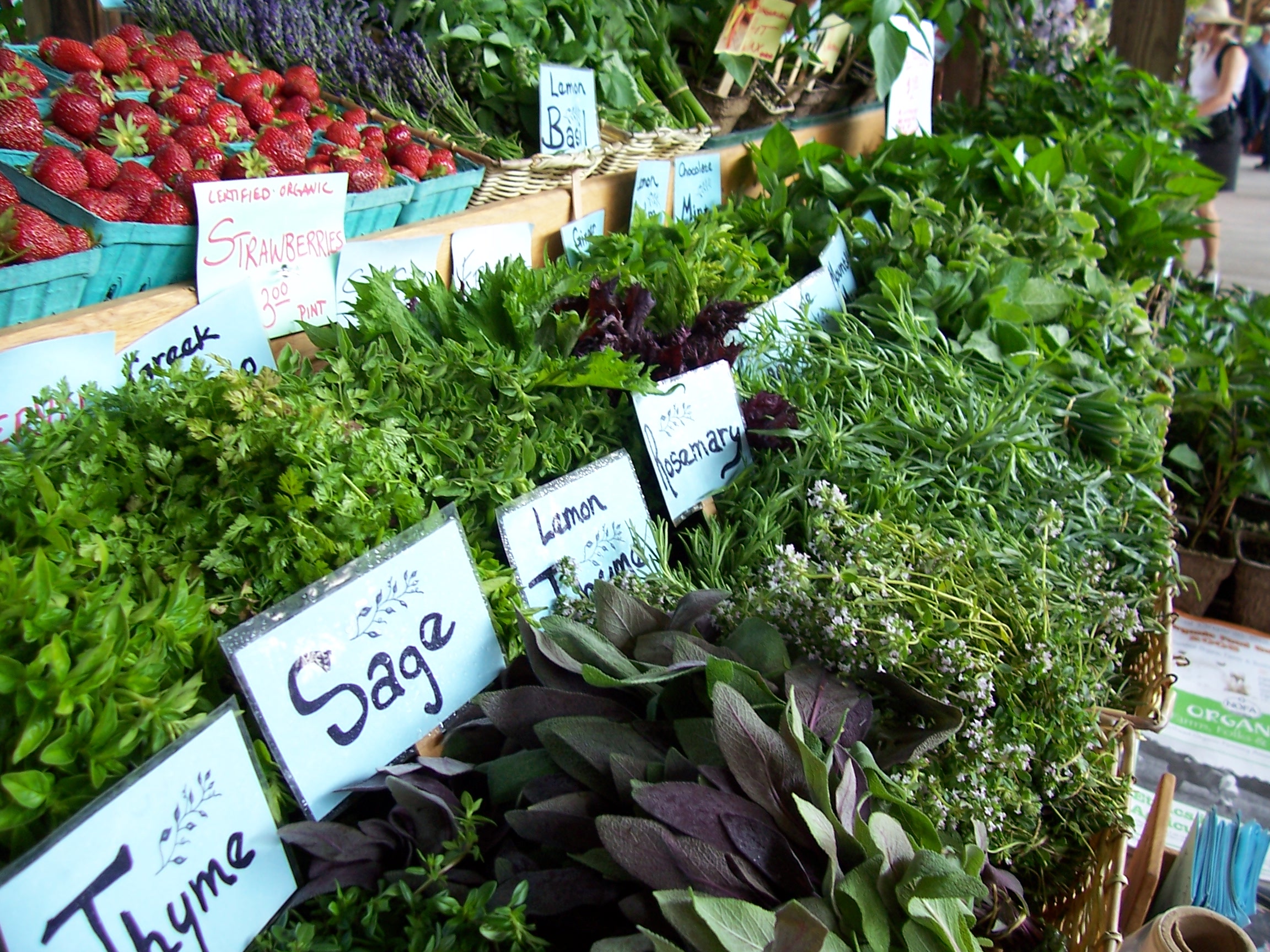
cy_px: 476
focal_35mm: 34
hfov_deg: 54.0
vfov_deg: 41.8
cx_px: 635
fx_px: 1247
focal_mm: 5.6
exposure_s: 1/60
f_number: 2.7
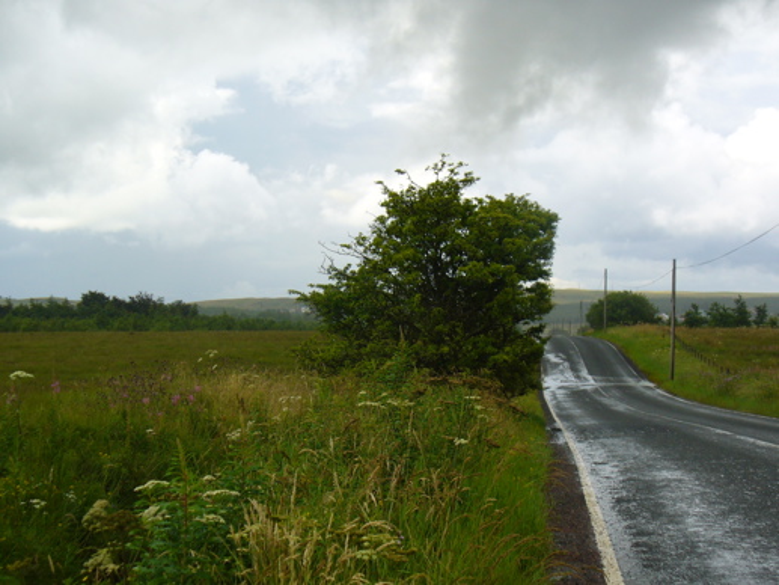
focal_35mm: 69
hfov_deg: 28.2
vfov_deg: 21.3
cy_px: 292
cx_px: 390
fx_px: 1553
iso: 80
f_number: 3.2
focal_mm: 11.4
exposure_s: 1/640
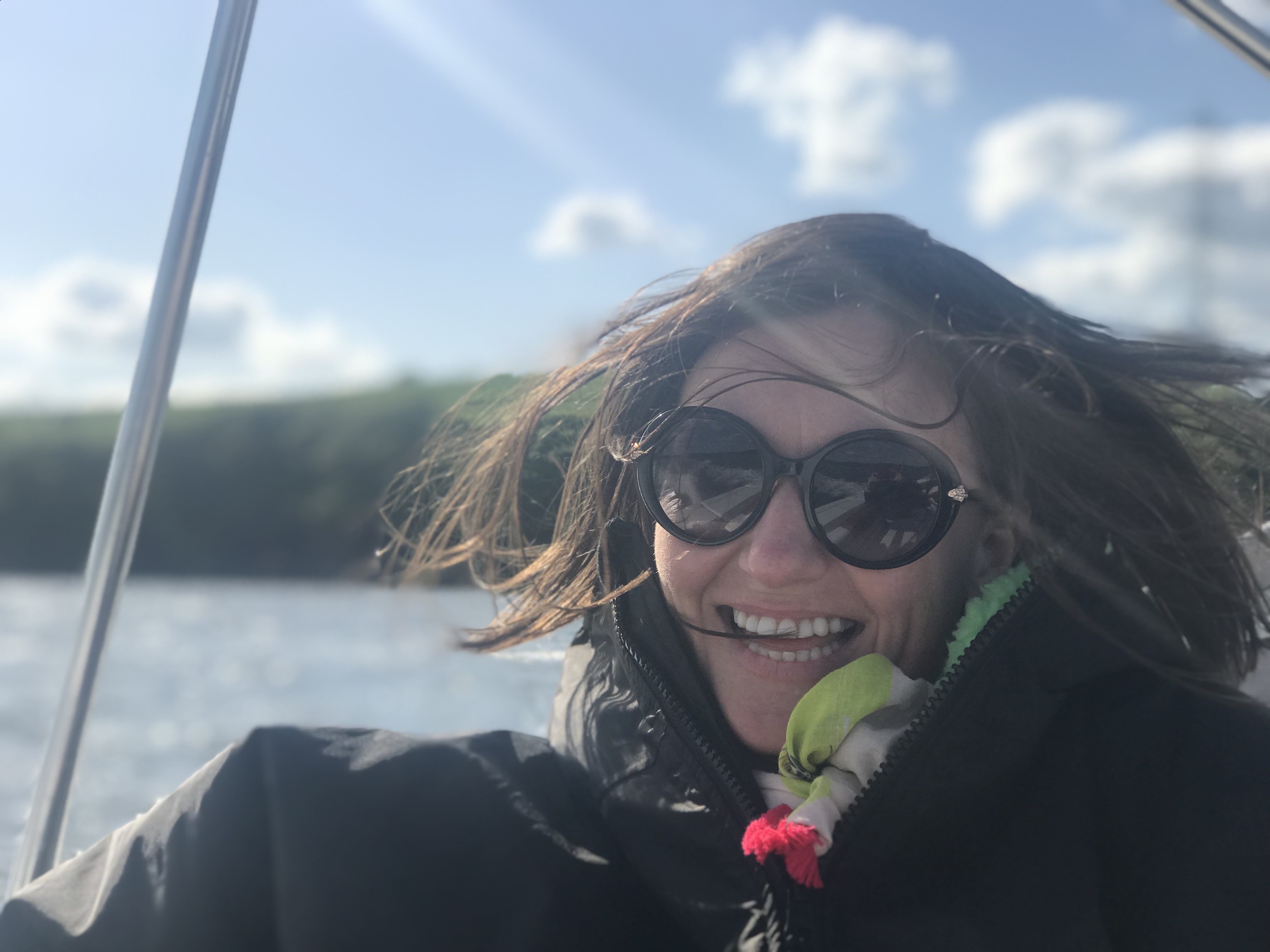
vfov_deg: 25.7
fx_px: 2091
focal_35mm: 57
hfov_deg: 33.8
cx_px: 635
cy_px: 476
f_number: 2.8
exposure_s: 1/997
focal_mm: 6.6
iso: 20
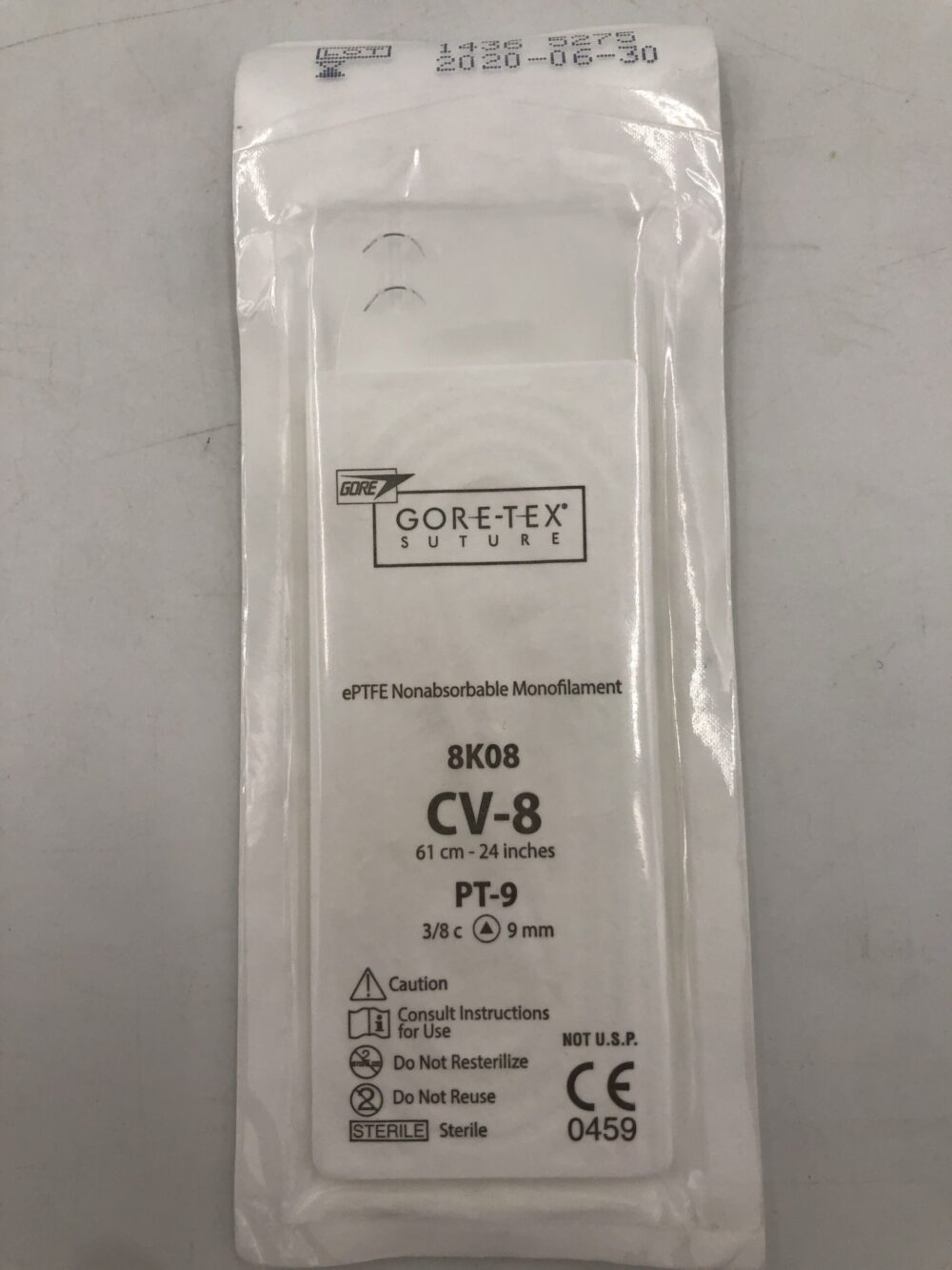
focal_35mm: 28
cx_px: 476
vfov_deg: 63.4
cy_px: 635
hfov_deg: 49.8
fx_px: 1027
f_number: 1.8
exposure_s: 1/120
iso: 64
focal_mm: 3.99
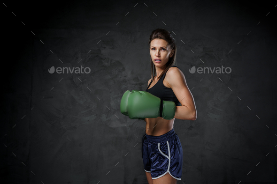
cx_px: 138
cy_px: 92
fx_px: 308
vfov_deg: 33.4
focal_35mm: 40
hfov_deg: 48.5
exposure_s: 1/160
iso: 125
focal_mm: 40
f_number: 6.3
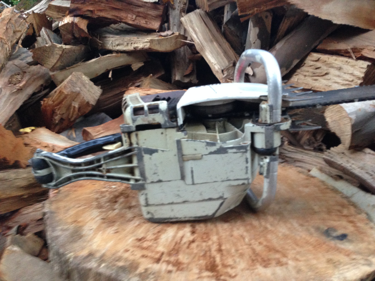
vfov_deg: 42.9
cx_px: 188
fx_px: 357
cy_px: 140
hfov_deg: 55.4
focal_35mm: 33
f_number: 2.4
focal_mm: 4.12
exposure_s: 1/20
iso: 250
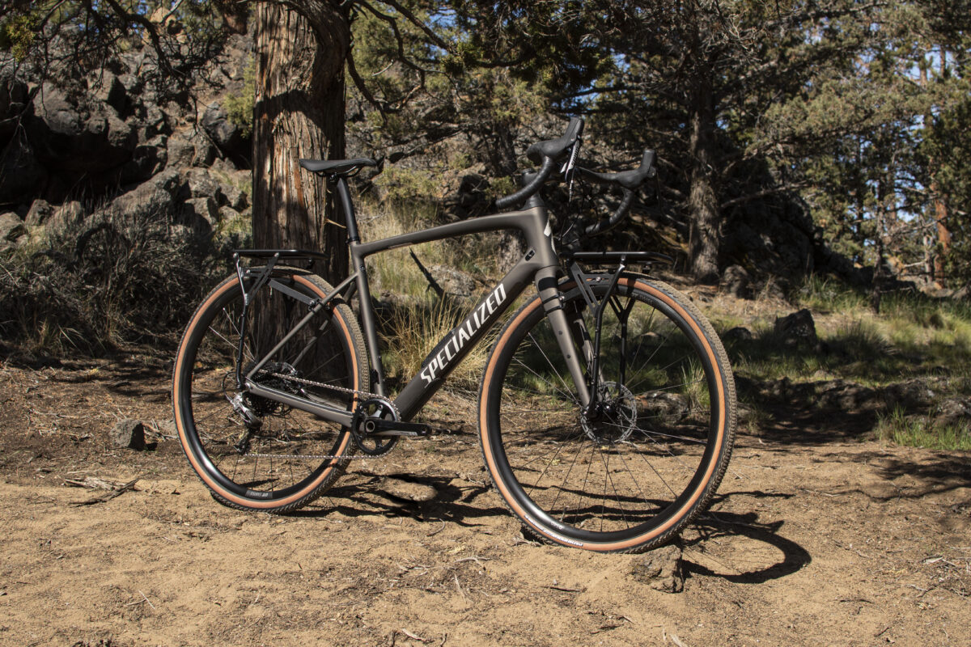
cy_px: 324
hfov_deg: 38.2
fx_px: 1402
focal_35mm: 52
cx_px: 486
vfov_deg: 26.0
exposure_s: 1/320
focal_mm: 35
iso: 80
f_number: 6.3
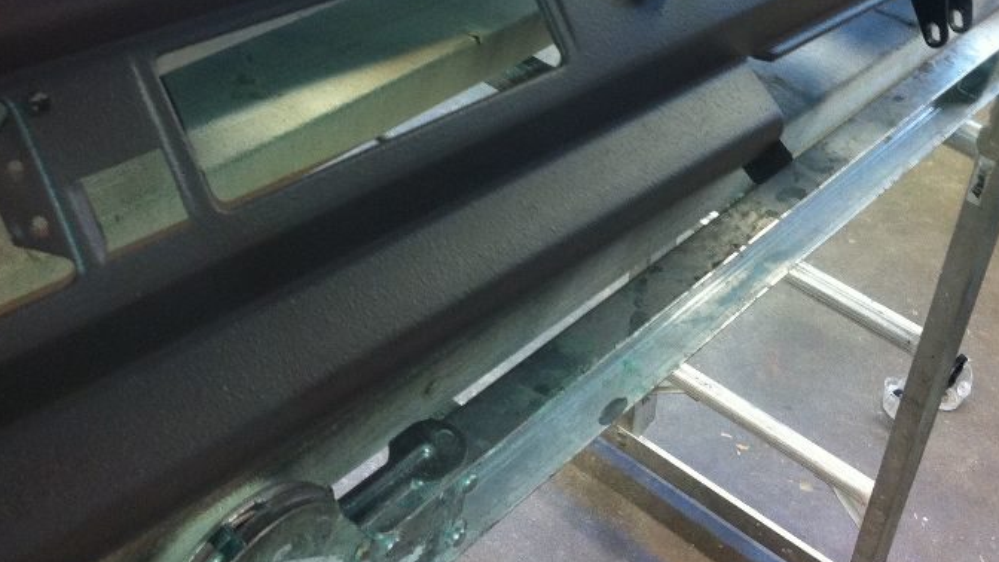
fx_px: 1536
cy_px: 77
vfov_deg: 20.4
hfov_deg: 36.0
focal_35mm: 58
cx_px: 492
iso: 125
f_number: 2.8
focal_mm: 3.85
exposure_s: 1/15
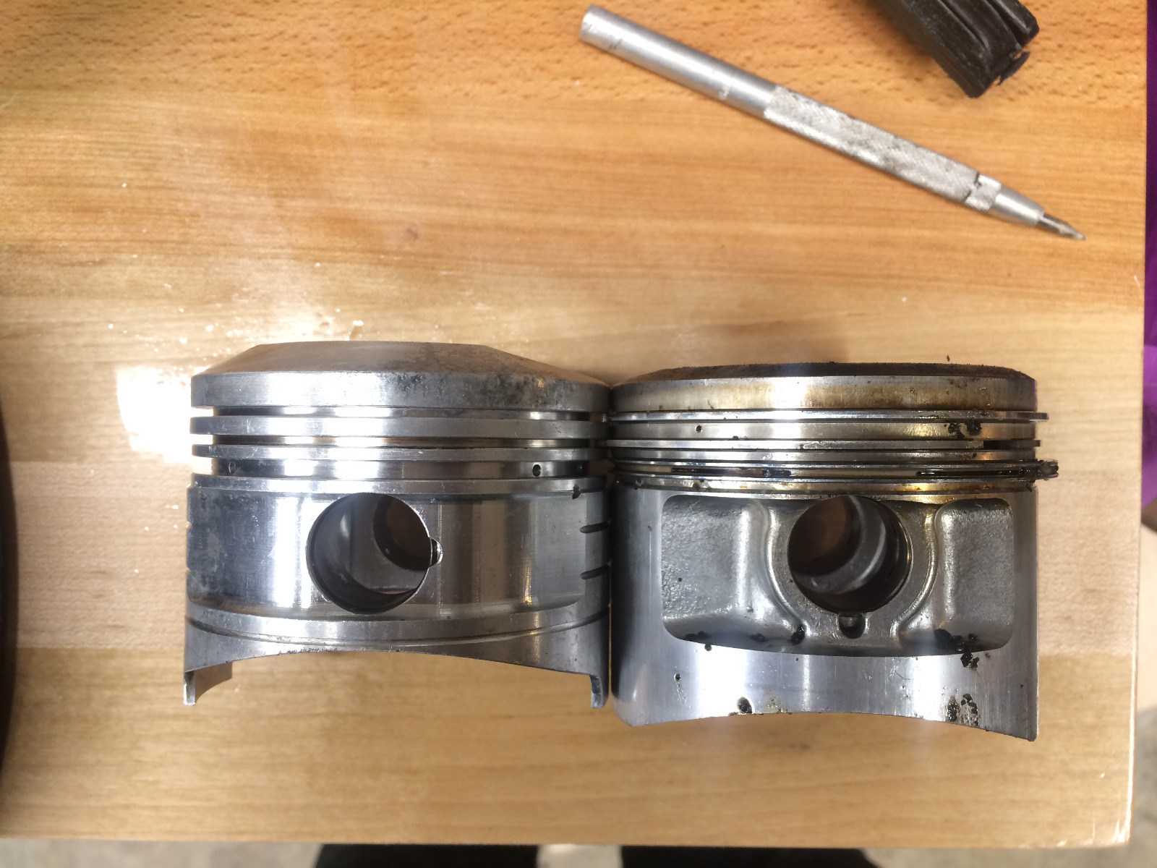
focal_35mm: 29
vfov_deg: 48.2
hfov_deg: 61.7
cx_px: 578
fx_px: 969
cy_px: 434
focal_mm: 4.15
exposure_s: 1/30
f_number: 2.2
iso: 100
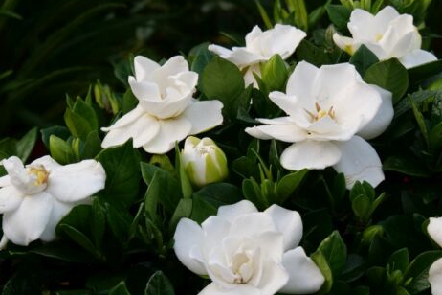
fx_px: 1510
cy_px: 155
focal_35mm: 123
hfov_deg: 16.6
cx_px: 261
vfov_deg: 11.1
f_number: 5.6
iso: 200
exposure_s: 1/160
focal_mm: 37
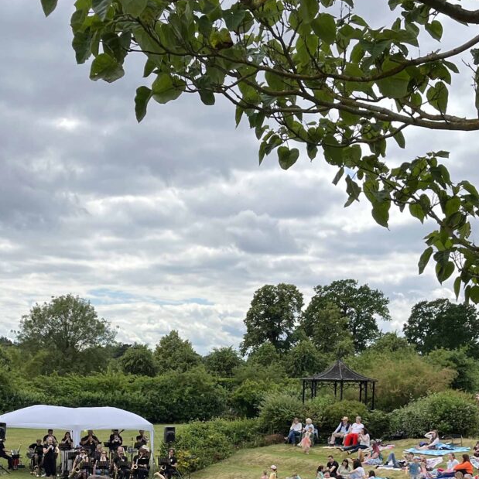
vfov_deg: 28.8
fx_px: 892
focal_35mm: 57
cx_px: 197
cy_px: 434
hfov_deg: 30.0
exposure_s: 1/2899
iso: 50
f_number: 1.6
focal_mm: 5.1
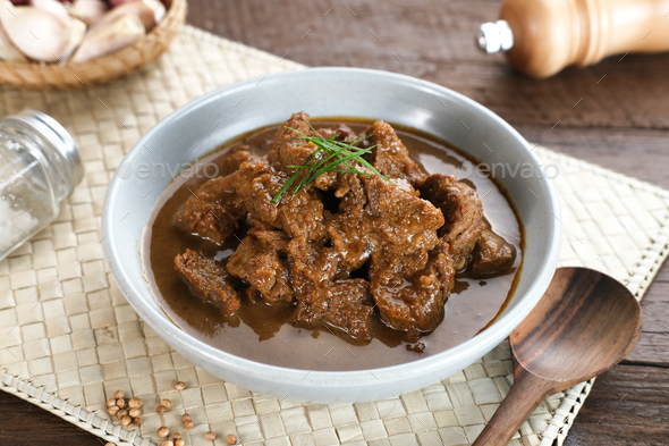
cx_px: 334
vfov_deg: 25.5
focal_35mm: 53
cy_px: 223
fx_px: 985
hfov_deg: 37.5
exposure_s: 1/100
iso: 125
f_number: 5.6
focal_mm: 35
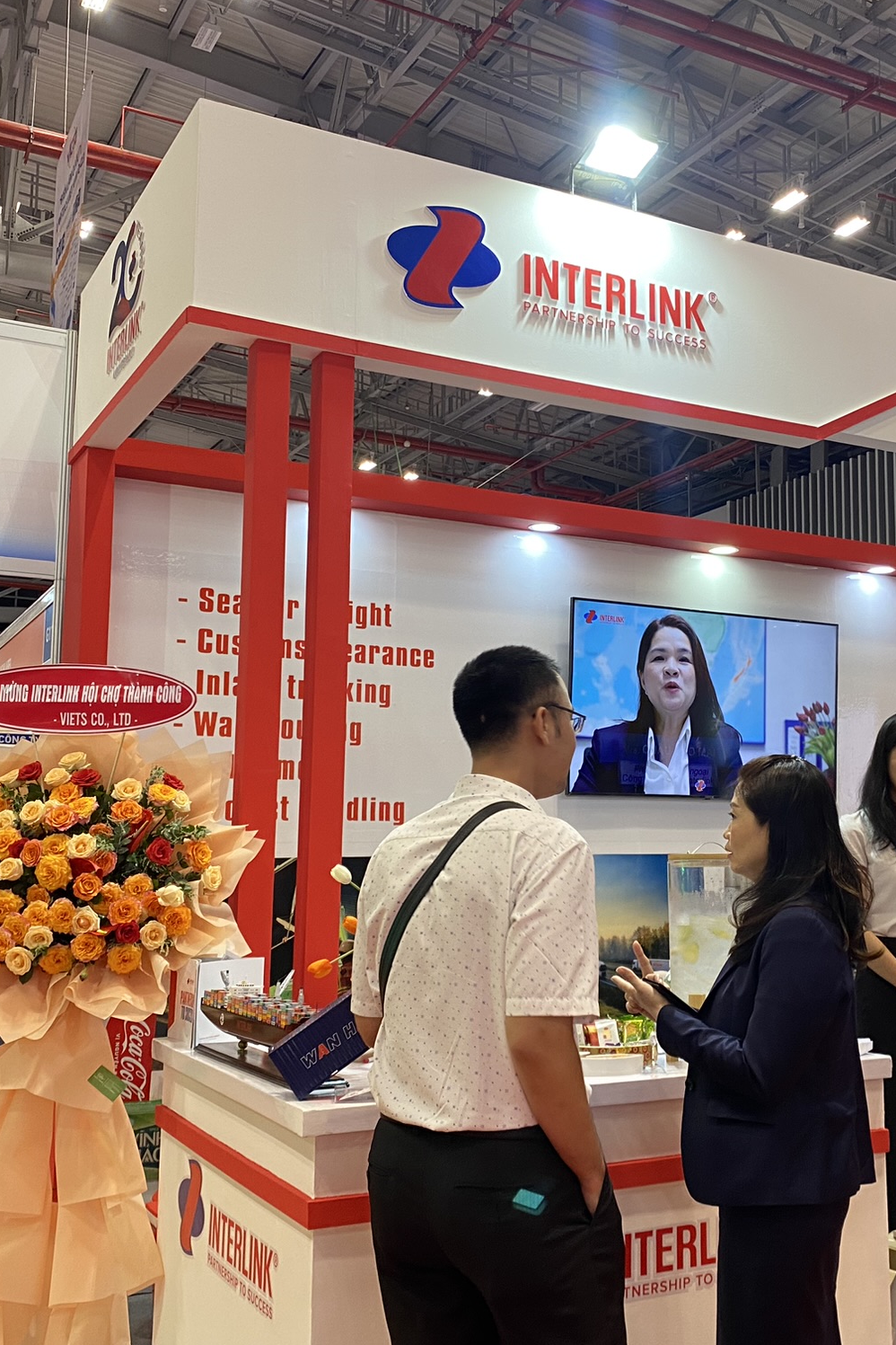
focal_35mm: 37
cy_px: 672
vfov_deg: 51.9
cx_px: 584
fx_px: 1381
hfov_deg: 35.6
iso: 64
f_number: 1.8
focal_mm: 4.25
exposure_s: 1/50
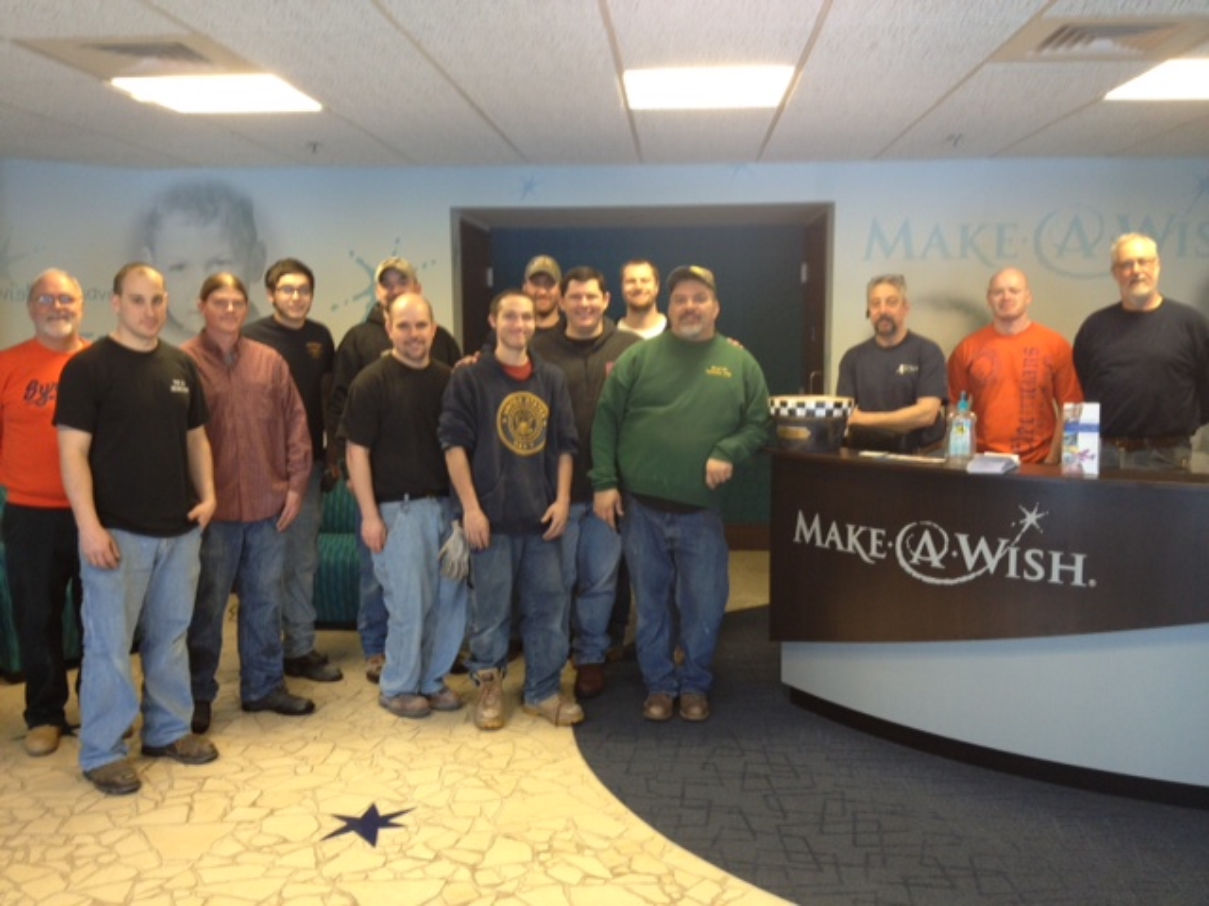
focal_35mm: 35
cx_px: 604
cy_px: 453
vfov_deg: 40.7
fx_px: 1222
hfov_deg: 52.6
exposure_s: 1/20
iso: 80
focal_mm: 4.28
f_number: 2.4
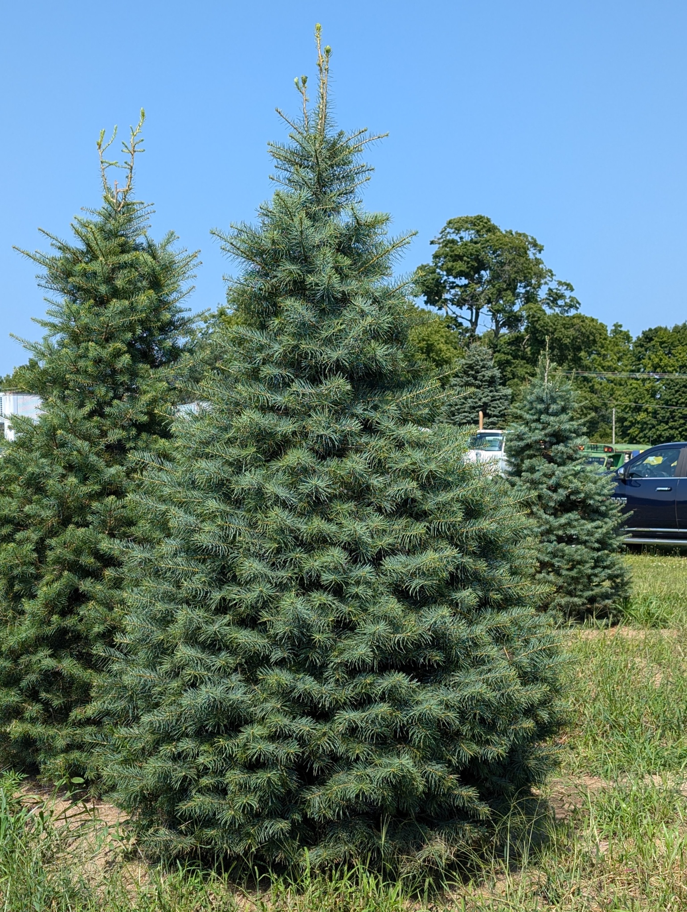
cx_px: 344
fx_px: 1293
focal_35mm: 49
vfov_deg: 38.9
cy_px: 456
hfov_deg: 29.7
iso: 19
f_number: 1.68
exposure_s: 1/824
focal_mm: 6.9
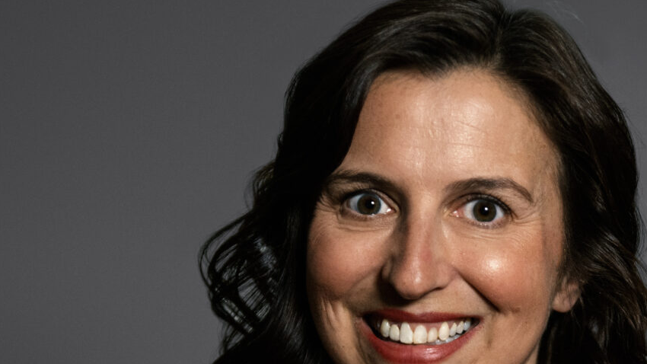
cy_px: 521
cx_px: 467
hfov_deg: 13.1
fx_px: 2813
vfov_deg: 7.3
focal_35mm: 164
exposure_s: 1/125
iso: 200
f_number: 2.8
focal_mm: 52
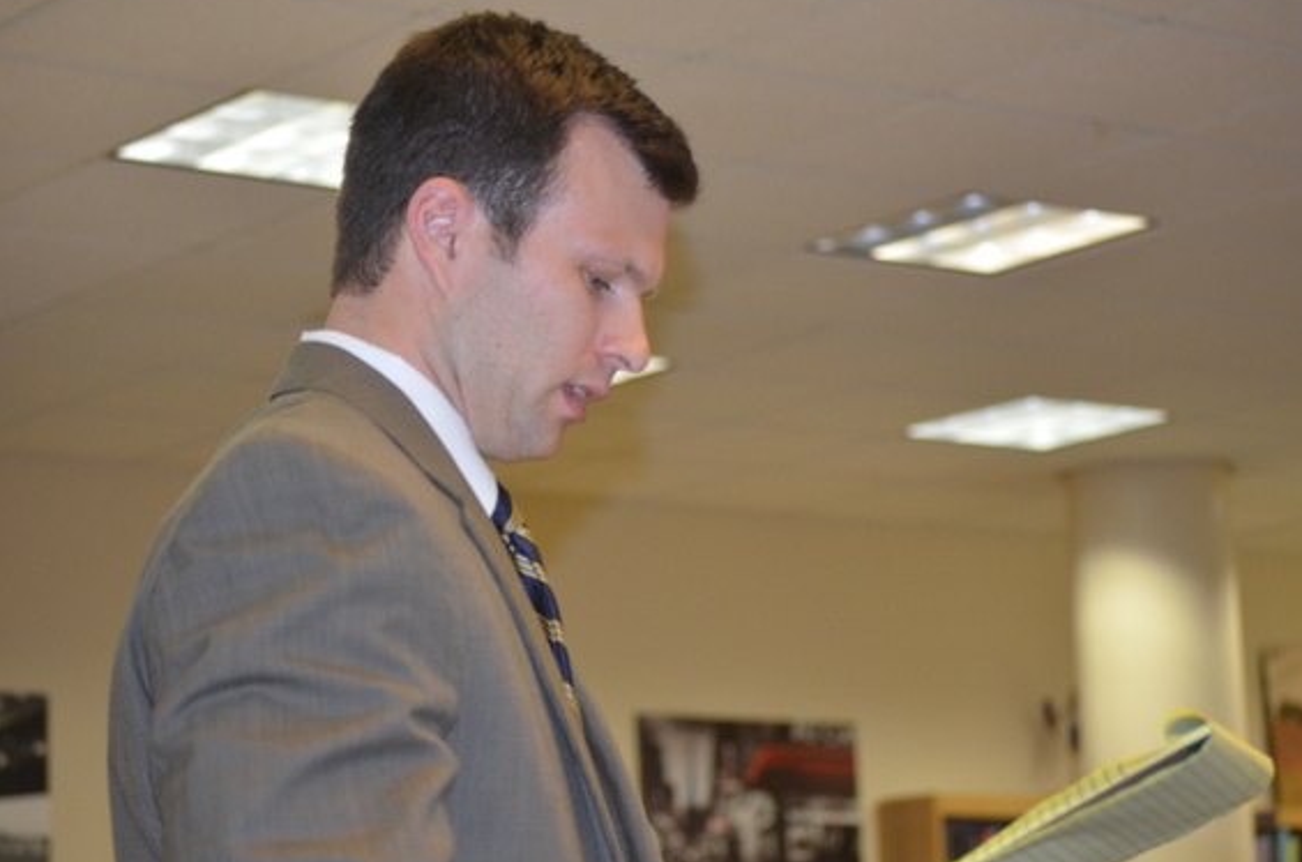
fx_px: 3736
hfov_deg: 19.8
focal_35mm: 104
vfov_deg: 13.2
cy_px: 423
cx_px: 687
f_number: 4.2
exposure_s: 1/60
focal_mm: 65
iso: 1600
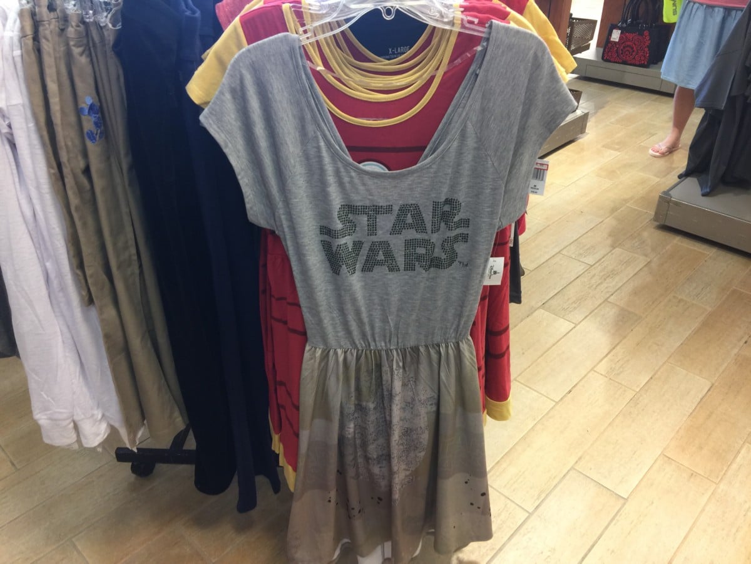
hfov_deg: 61.7
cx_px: 376
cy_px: 282
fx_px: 629
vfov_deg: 48.2
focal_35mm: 29
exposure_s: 1/15
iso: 40
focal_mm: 4.15
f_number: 2.2
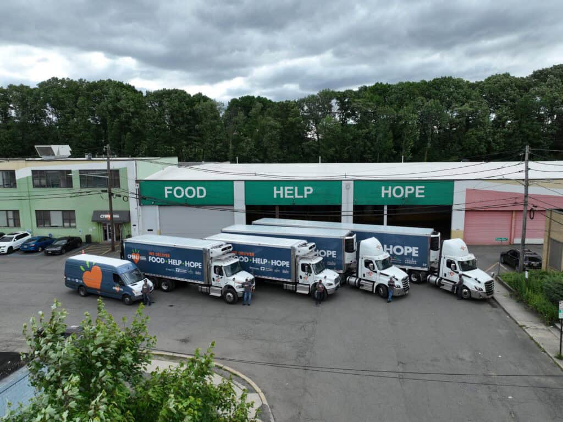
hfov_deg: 71.6
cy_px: 211
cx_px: 282
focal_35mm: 24
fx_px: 390
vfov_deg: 56.8
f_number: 2.8
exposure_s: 1/800
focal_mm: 12.3
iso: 120
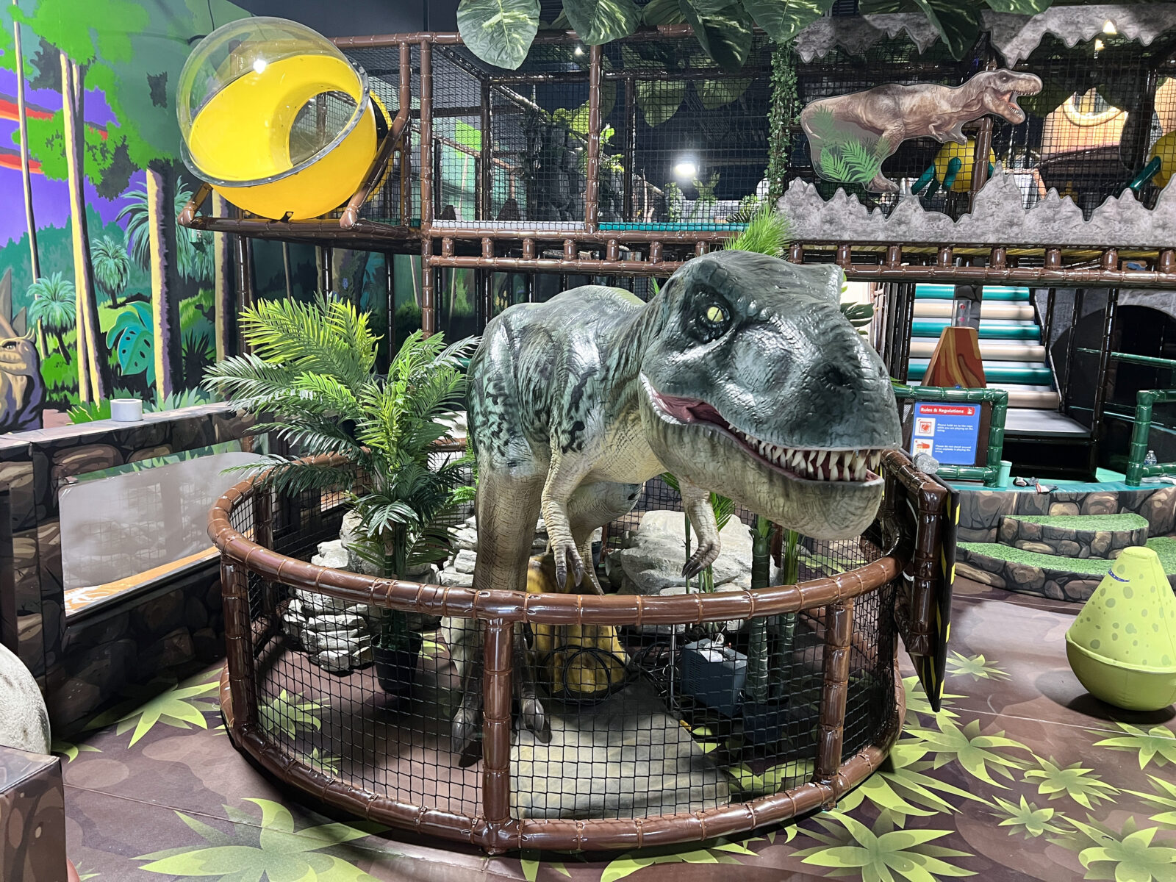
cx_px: 588
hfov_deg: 67.3
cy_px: 441
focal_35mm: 26
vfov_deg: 53.1
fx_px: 883
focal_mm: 5.7
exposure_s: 1/60
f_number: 1.5
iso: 320
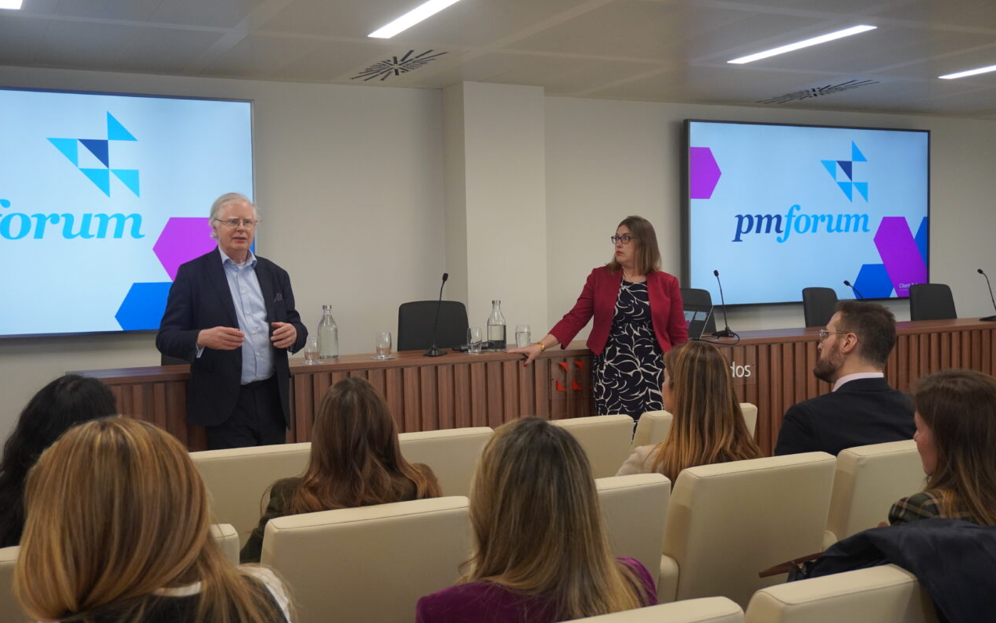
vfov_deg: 30.9
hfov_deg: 47.7
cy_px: 326
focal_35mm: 42
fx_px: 1127
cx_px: 496
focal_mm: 27
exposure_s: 1/160
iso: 1250
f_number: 4.5
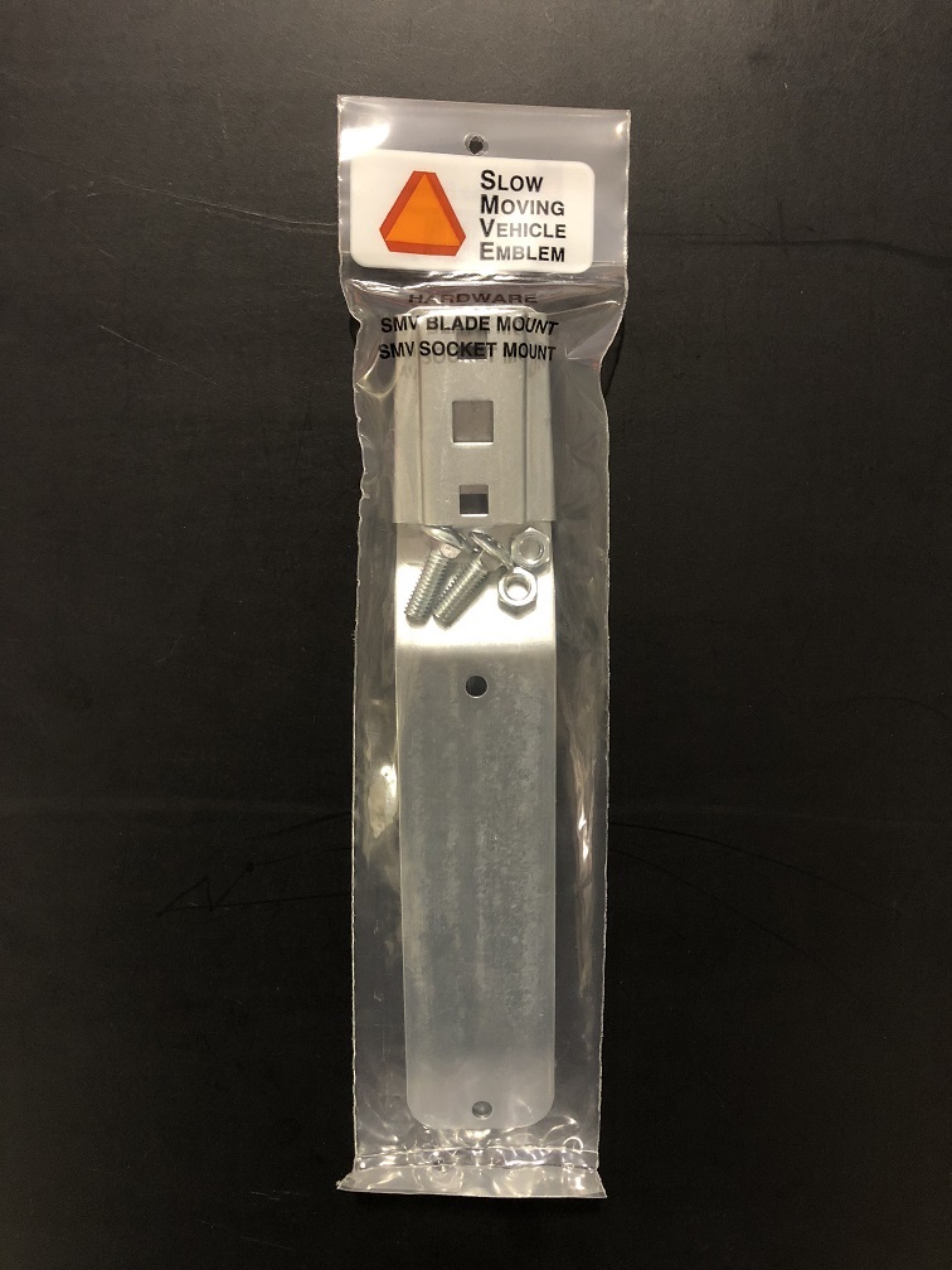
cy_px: 635
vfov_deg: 63.4
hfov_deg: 49.7
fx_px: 1027
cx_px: 476
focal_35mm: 28
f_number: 1.8
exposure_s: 1/15
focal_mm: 3.99
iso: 80
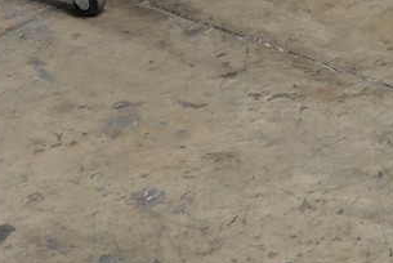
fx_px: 2491
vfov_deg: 5.7
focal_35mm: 228
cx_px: 1263
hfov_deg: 7.6
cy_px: -483
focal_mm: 12.51
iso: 250
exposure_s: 1/40
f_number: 3.5
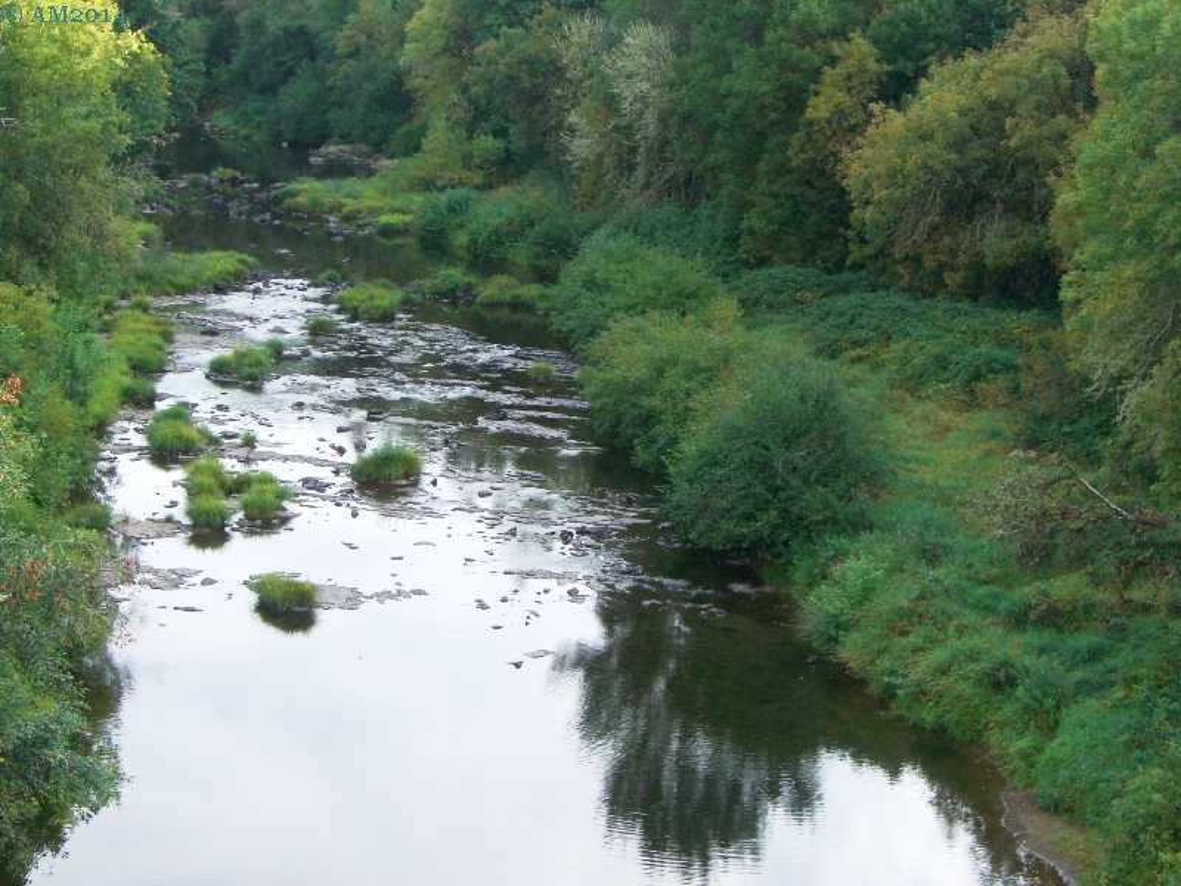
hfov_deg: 29.4
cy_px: 443
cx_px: 590
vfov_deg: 22.3
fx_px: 2252
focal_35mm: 66
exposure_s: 1/320
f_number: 3.8
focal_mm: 13.7
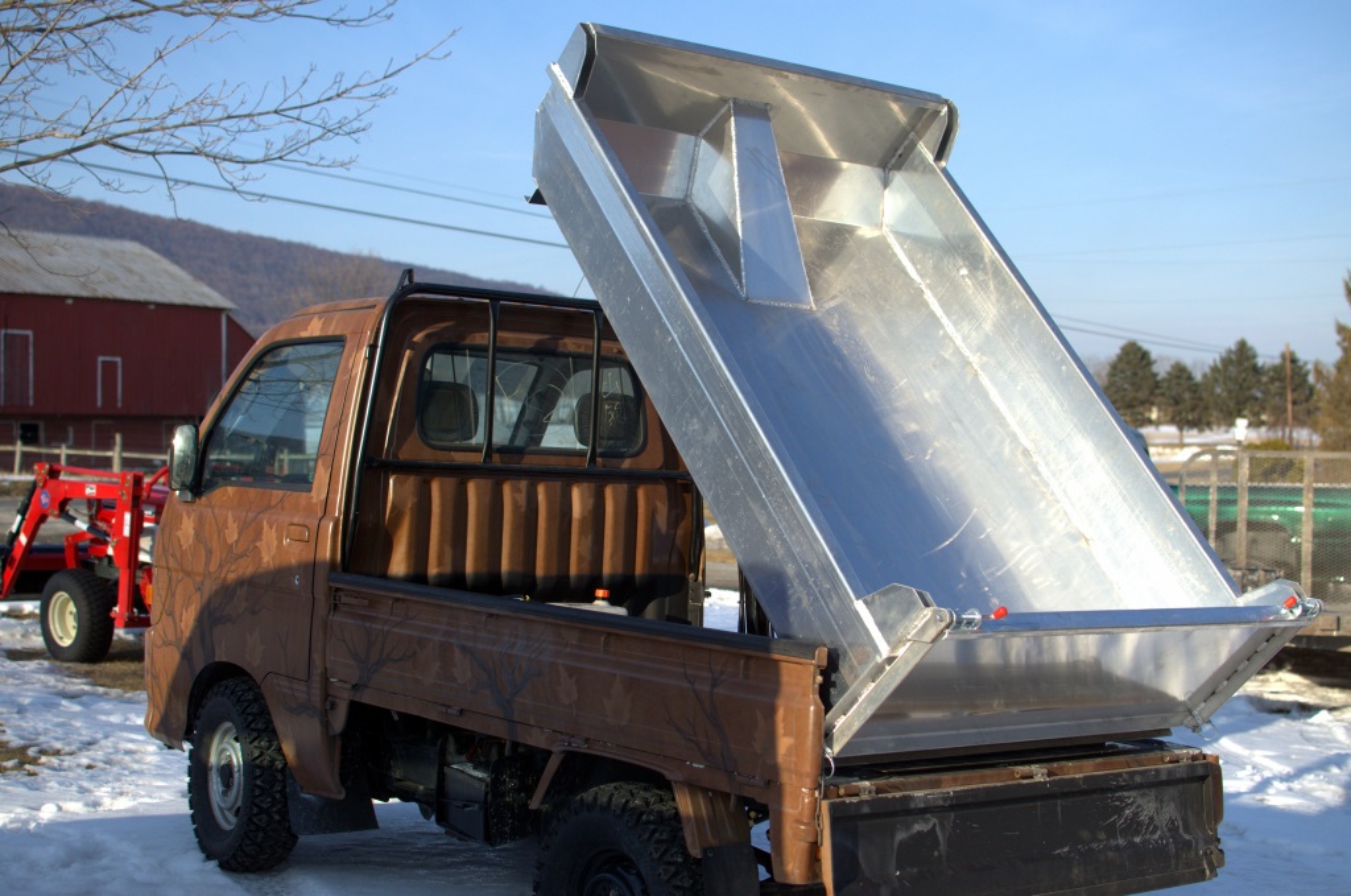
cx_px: 676
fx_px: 1967
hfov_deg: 37.9
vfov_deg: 25.7
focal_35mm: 52
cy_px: 448
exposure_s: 1/4000
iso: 800
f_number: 3.5
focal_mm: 35
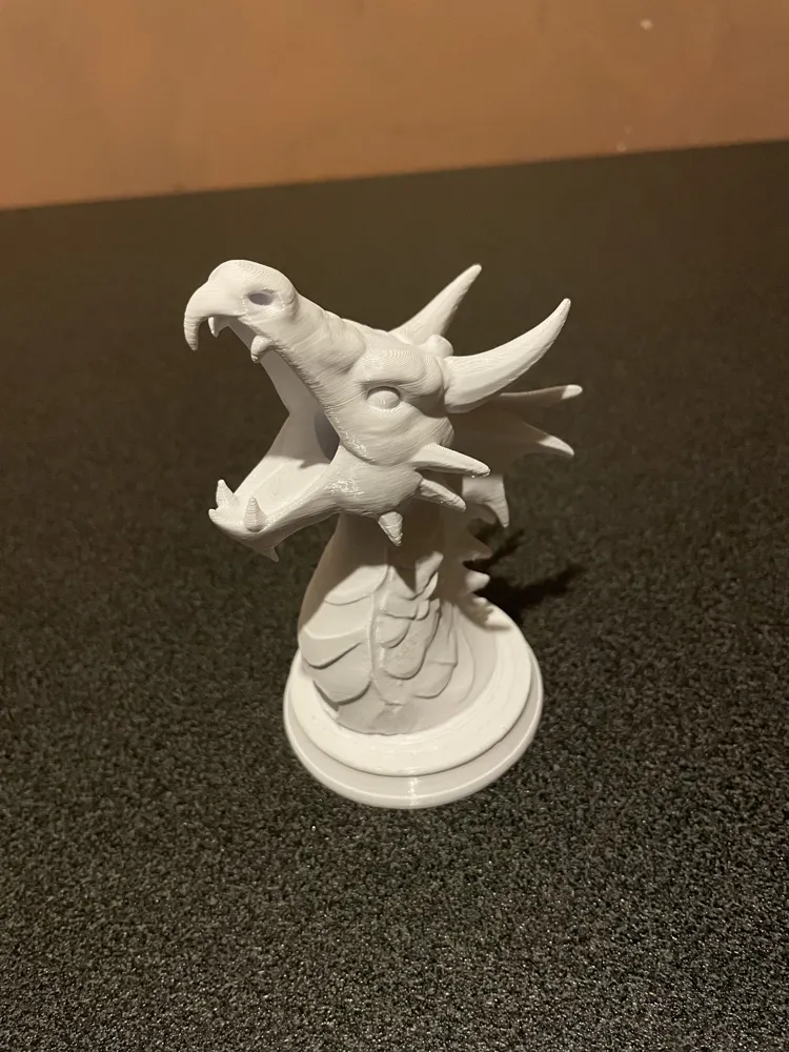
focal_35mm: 26
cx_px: 394
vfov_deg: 67.3
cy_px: 526
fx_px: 790
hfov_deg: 53.1
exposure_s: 1/56
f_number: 1.6
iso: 500
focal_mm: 4.2
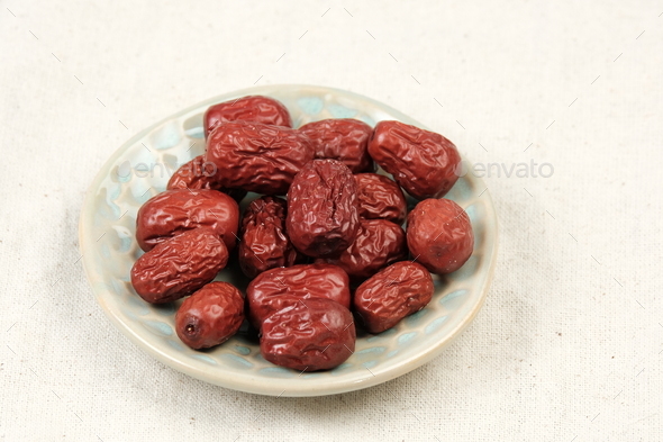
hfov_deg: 8.0
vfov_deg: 5.3
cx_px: 332
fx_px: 4768
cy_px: 221
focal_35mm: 259
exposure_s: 1/125
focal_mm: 172.4
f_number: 10
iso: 160
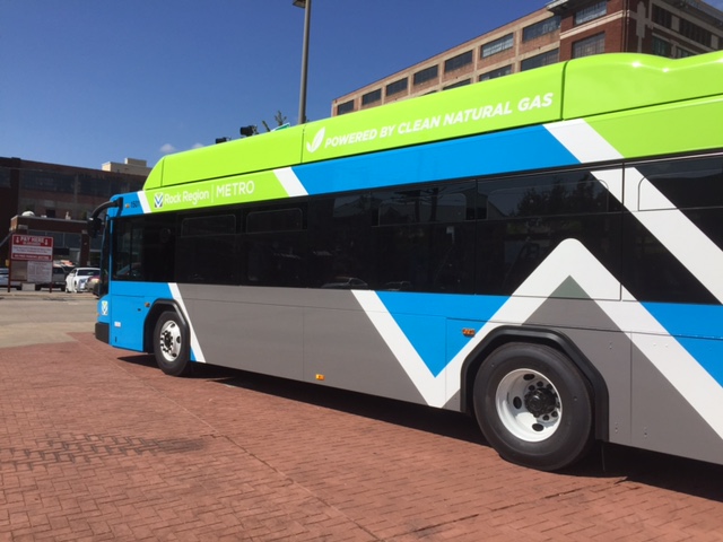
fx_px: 606
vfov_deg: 48.2
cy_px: 271
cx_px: 362
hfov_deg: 61.7
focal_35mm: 29
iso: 32
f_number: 2.2
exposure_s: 1/4405
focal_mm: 4.15
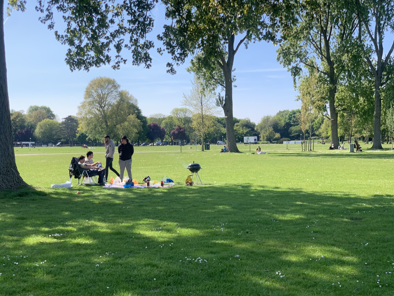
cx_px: 197
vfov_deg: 28.0
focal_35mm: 52
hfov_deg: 36.8
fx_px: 592
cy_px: 148
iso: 16
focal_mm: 6
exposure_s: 1/510
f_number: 2.4
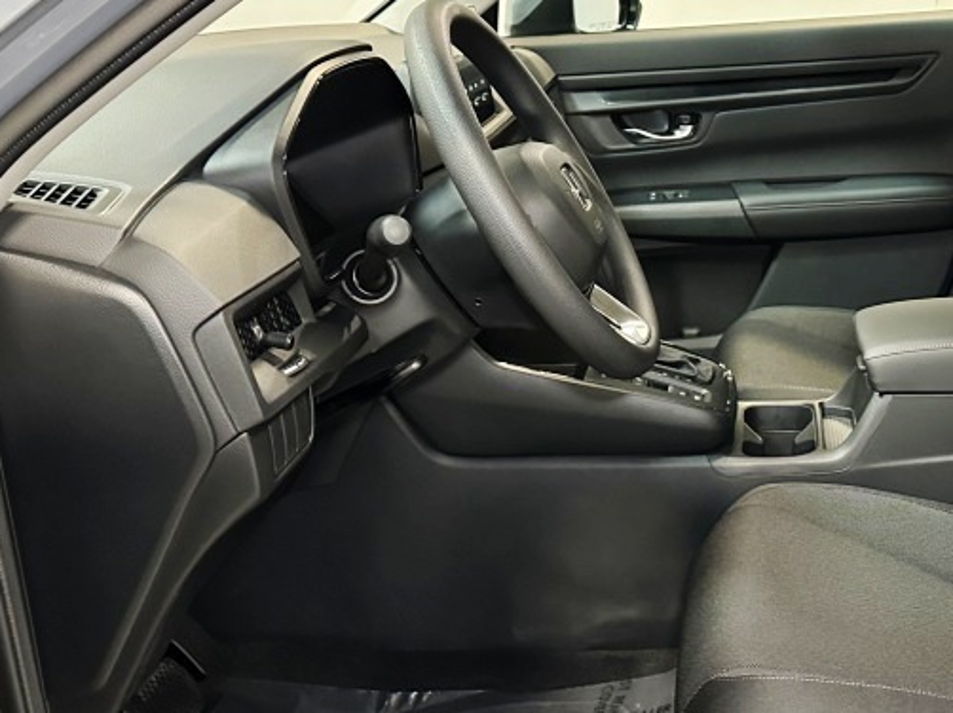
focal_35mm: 49
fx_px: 1348
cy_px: 364
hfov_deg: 37.9
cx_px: 716
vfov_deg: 29.7
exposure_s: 1/40
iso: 1000
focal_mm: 6.86
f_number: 1.78
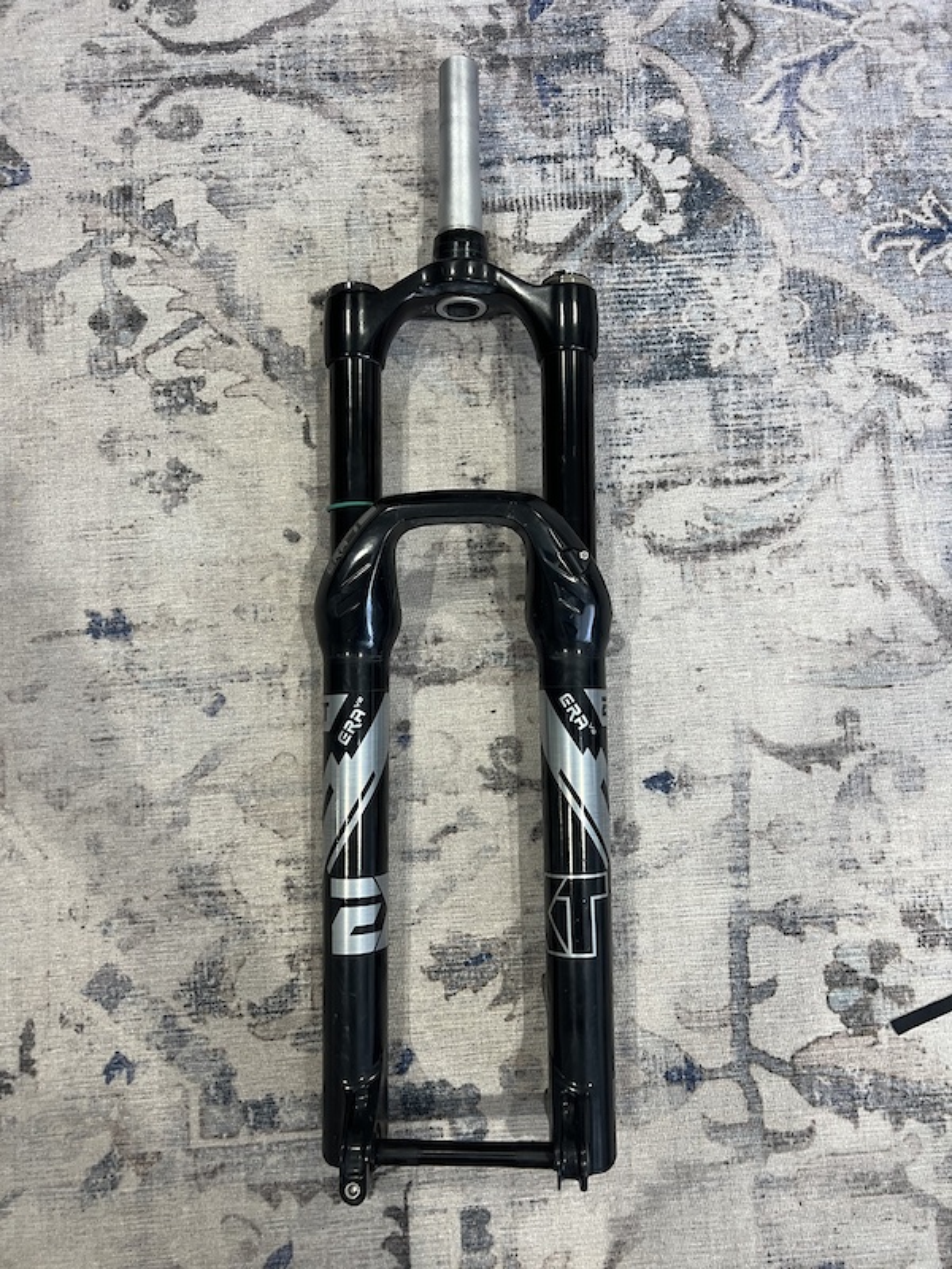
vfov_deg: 67.3
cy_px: 634
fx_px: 953
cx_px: 476
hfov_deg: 53.1
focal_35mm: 26
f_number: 1.5
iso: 100
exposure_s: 1/60
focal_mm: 5.7
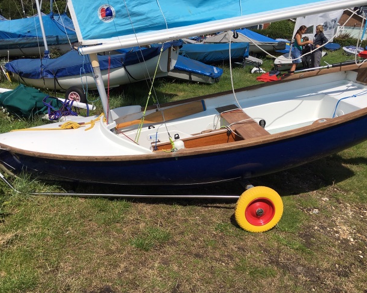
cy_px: 147
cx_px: 188
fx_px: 337
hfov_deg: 57.2
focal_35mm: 31
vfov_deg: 47.1
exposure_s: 1/4049
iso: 25
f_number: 2.2
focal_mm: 4.15
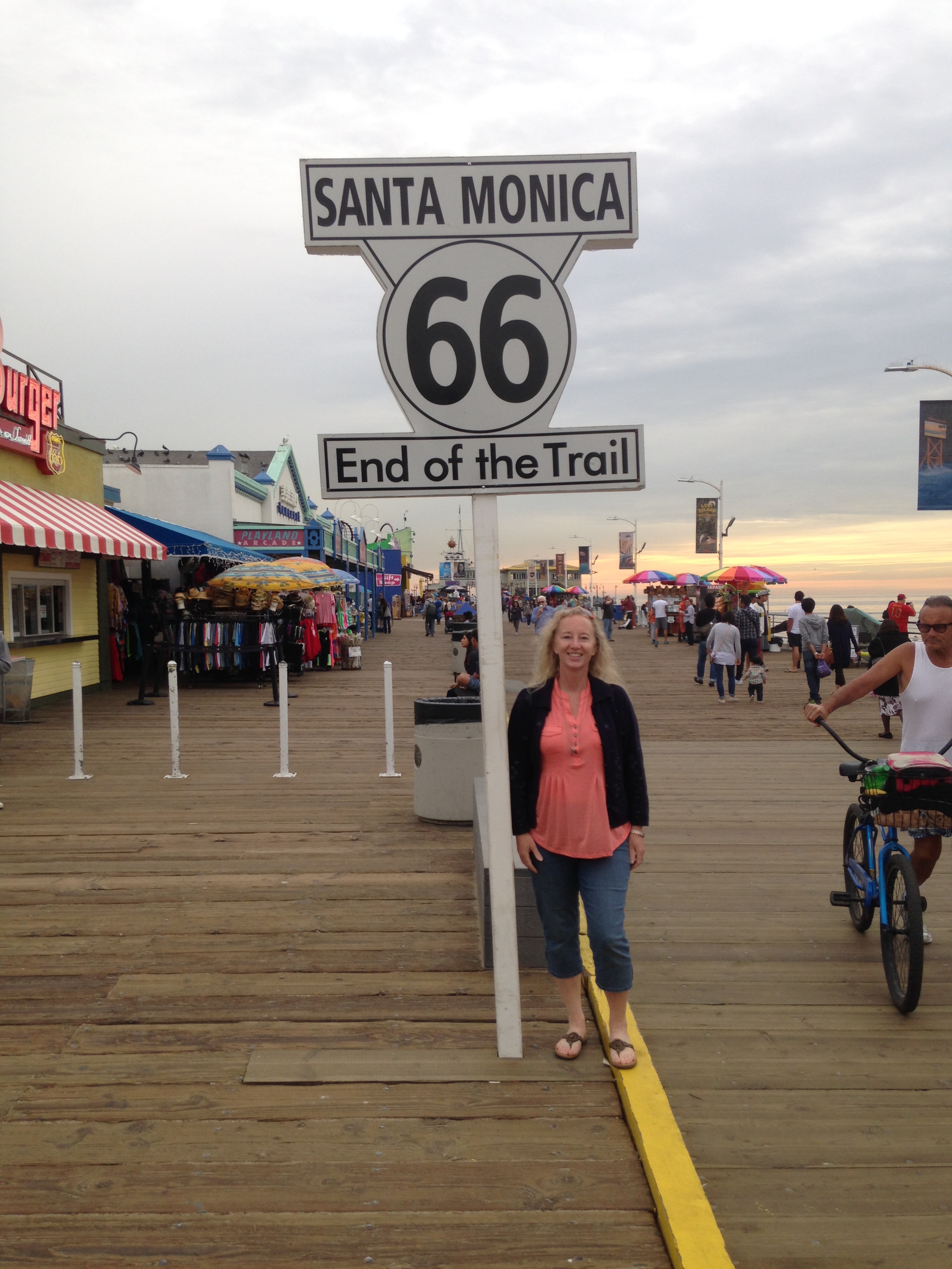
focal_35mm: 33
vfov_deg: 55.4
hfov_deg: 42.9
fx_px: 1210
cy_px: 634
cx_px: 476
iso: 50
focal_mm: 4.12
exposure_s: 1/630
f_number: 2.4
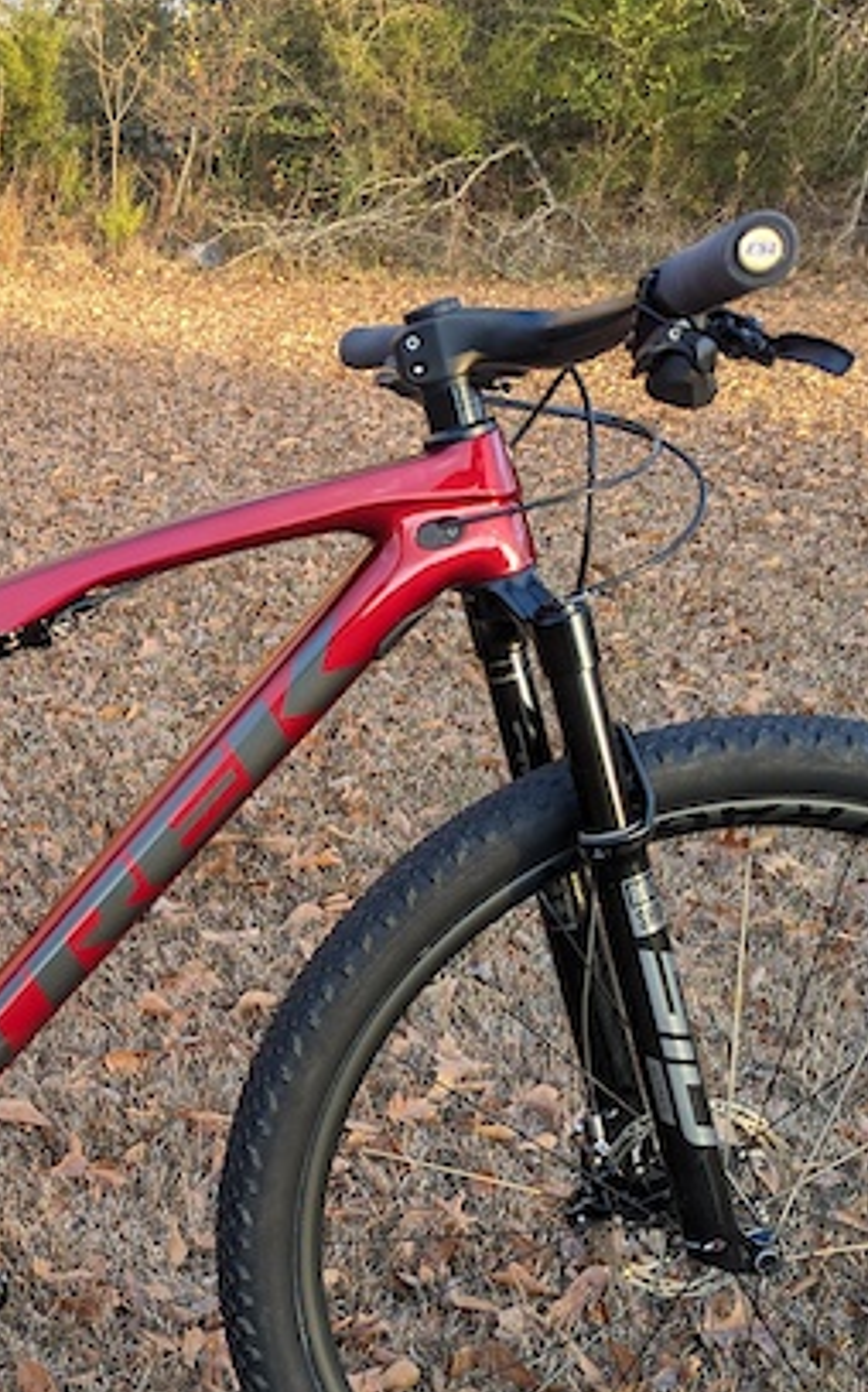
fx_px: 1894
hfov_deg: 24.4
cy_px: 995
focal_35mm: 50
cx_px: -31
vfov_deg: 39.5
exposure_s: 1/48.1
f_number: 1.85
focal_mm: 6.81
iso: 40
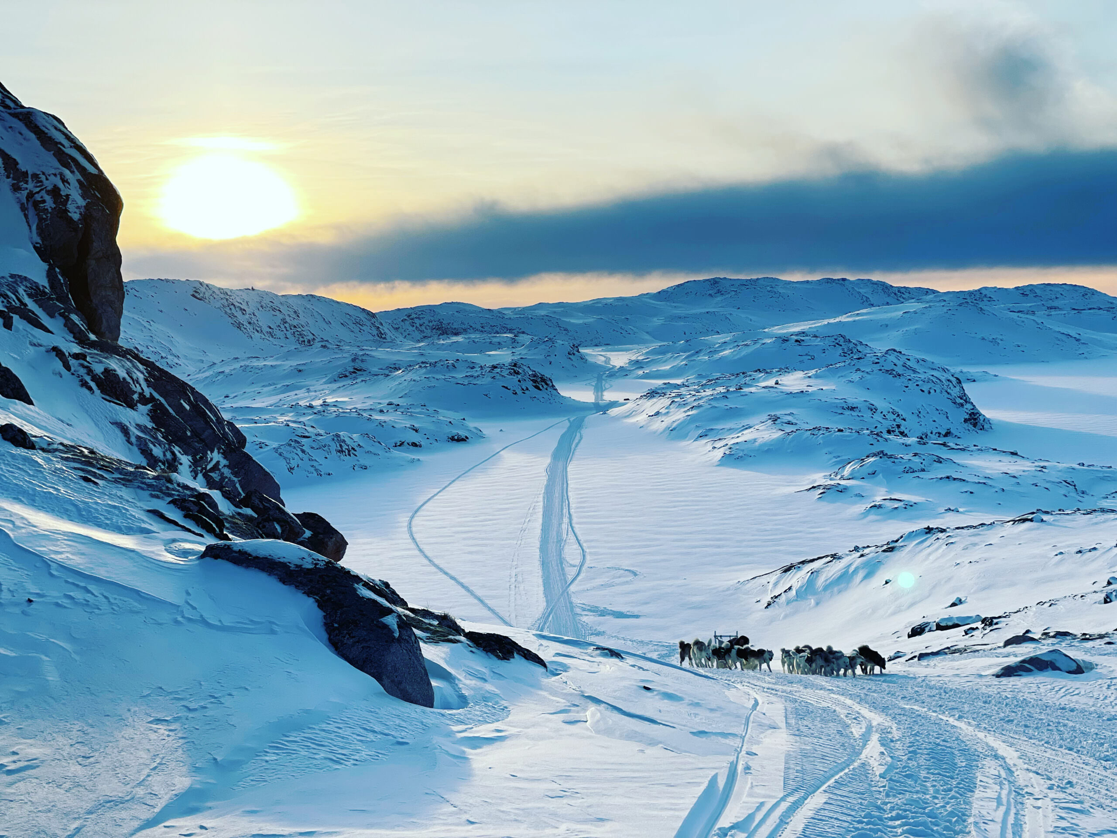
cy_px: 419
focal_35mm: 52
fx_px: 1678
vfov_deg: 28.0
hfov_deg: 36.8
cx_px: 558
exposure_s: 1/1653
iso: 32
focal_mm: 6
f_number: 2
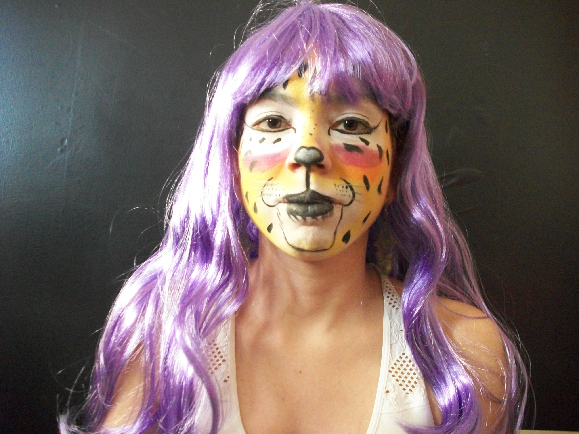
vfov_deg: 44.2
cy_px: 217
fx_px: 535
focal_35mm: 32
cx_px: 290
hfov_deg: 56.8
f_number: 2.9
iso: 631
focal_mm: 5.7
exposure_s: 1/8
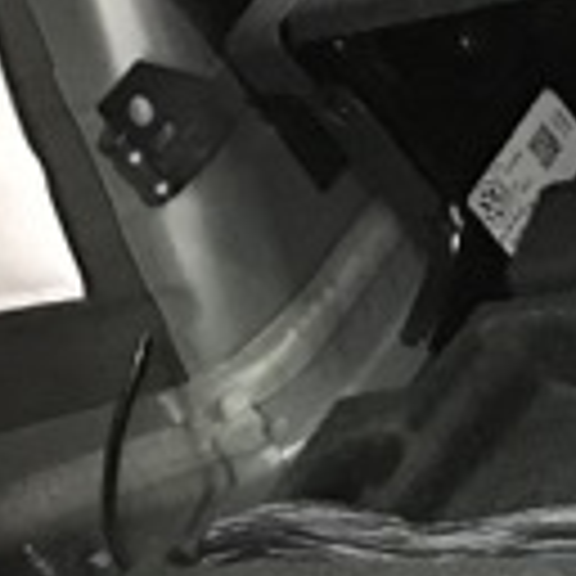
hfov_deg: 10.6
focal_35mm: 160
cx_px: 814
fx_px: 3012
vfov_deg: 10.9
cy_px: 477
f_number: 2.2
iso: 320
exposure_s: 1/15
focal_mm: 4.15
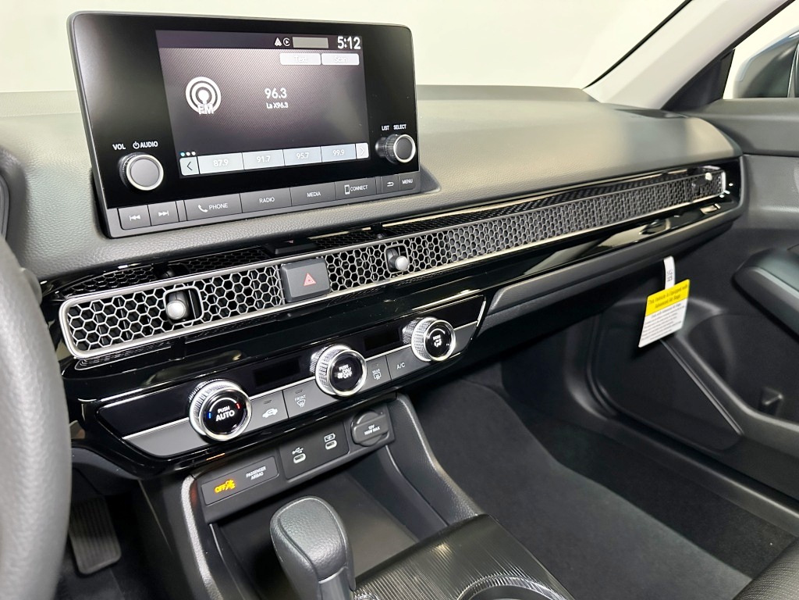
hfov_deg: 71.6
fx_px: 554
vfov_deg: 56.8
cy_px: 300
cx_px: 400
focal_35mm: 24
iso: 800
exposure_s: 1/40
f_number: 1.78
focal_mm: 6.86
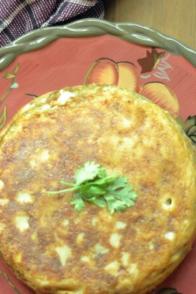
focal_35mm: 137
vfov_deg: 15.0
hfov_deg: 10.0
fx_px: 1120
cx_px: 92
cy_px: 145
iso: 1400
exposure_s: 1/60
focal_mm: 50
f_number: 1.8
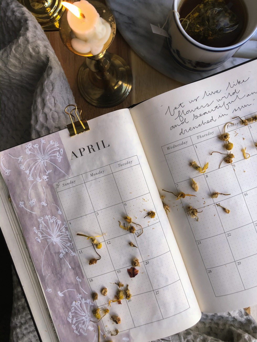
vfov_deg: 63.4
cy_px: 171
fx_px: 277
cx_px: 128
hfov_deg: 49.7
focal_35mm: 28
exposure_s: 1/140
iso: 20
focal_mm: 4
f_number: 1.8
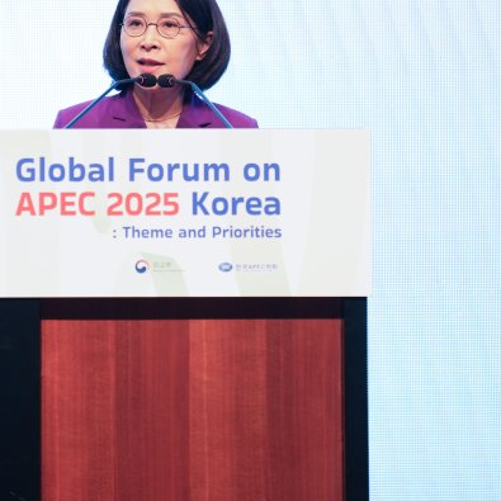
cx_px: 142
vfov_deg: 6.8
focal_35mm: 258
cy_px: 176
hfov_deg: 6.8
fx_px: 4225
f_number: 2.8
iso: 640
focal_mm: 150
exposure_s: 1/160
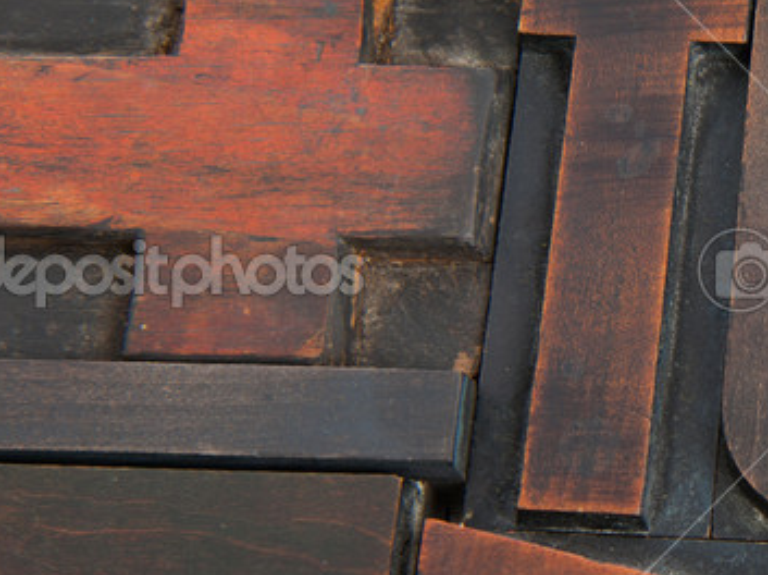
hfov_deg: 17.6
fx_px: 2349
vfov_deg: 13.9
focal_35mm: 106
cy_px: 272
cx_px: 945
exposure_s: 1/200
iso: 100
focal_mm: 38
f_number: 11
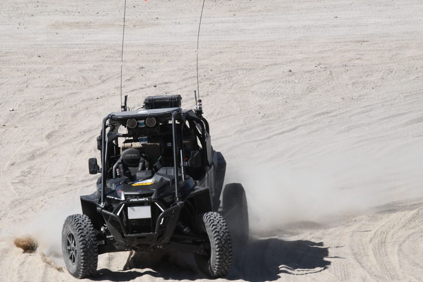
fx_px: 4476
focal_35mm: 381
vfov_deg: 3.6
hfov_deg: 5.4
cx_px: 175
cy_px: 177
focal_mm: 300
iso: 5000
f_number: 29
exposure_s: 1/1600
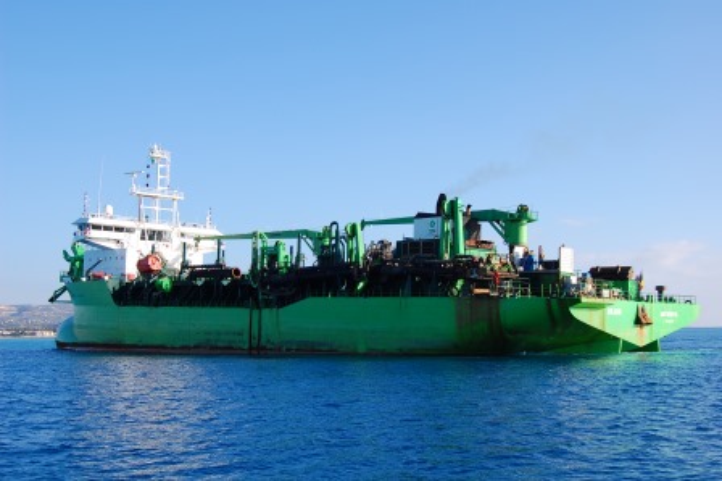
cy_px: 240
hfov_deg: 43.6
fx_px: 902
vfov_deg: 29.8
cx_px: 361
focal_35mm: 45
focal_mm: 30
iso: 200
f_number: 9
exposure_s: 1/320
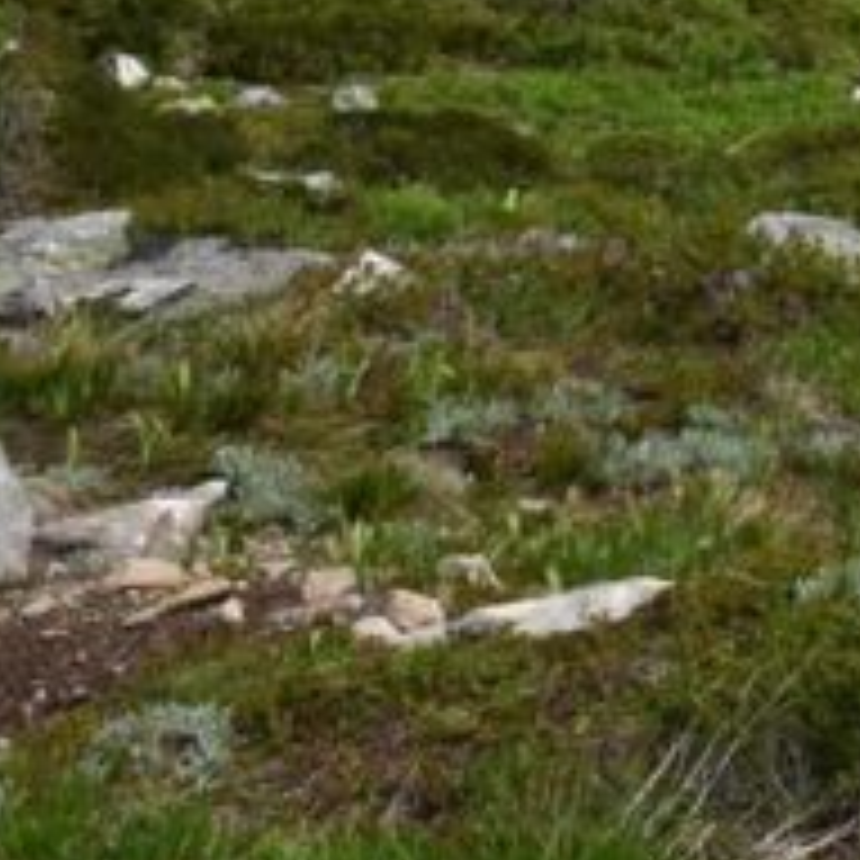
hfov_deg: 11.9
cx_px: 1436
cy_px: -642
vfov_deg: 11.8
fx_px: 3851
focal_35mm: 137
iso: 400
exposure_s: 1/320
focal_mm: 20
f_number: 10
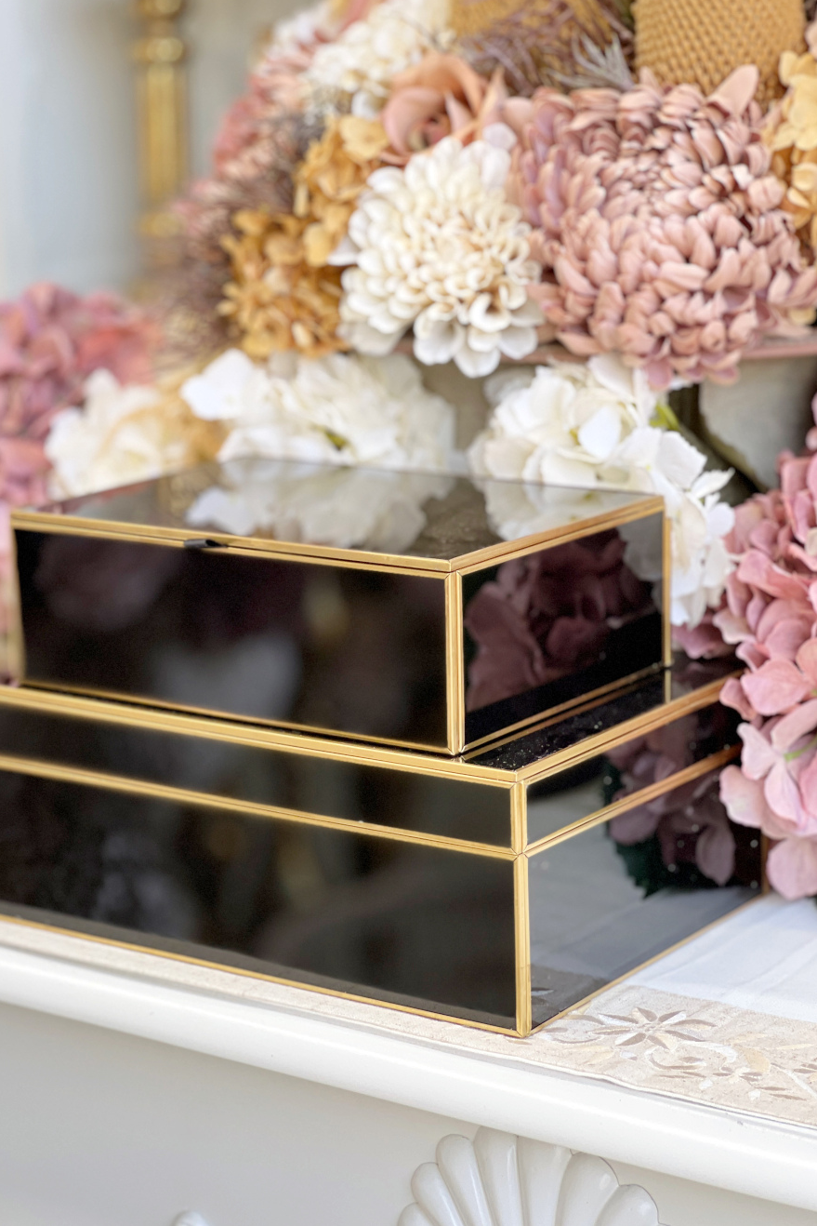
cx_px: 357
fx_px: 2756
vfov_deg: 25.1
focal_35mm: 81
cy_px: 608
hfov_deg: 16.9
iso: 125
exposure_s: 1/121
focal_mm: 9
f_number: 2.8
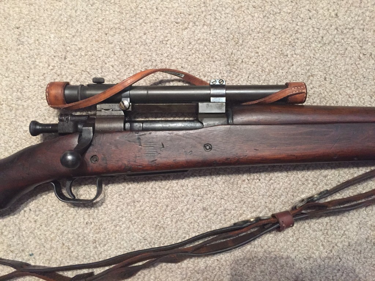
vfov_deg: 48.2
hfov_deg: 61.7
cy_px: 140
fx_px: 314
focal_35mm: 29
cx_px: 188
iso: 320
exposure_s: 1/15
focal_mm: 4.15
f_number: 2.2
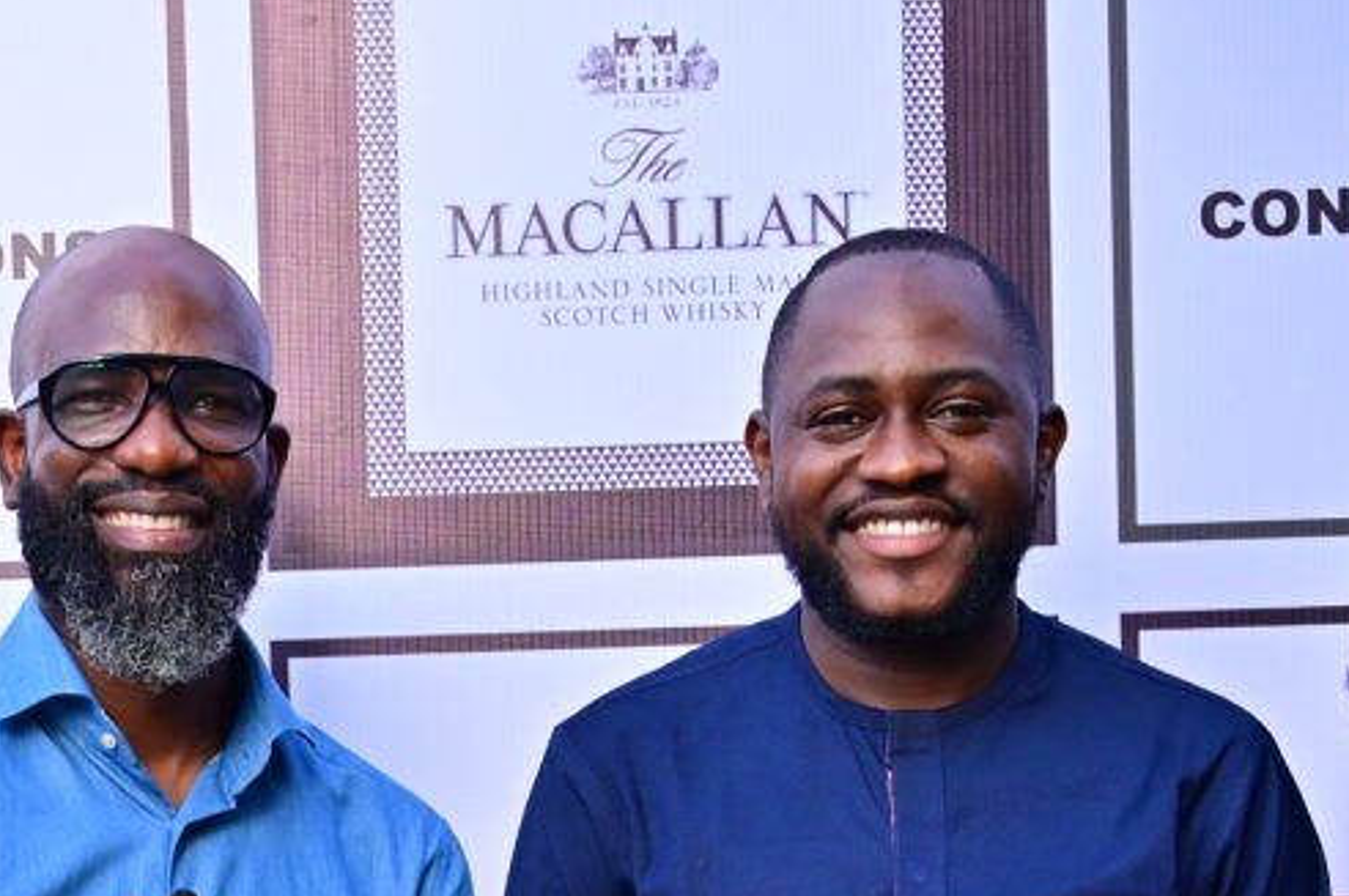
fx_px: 4679
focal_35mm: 125
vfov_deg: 10.7
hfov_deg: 16.4
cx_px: 458
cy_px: 1225
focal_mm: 40
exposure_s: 1/800
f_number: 2.8
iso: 320
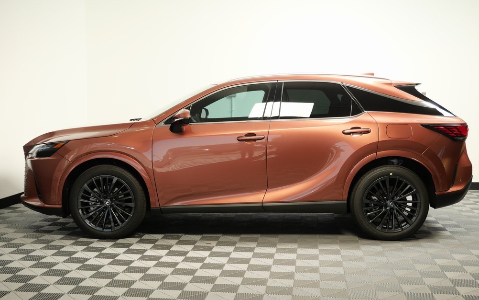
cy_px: 168
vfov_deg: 32.7
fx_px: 509
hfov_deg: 50.4
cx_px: 242
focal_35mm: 39
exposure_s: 1/250
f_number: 4.5
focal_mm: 18
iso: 250
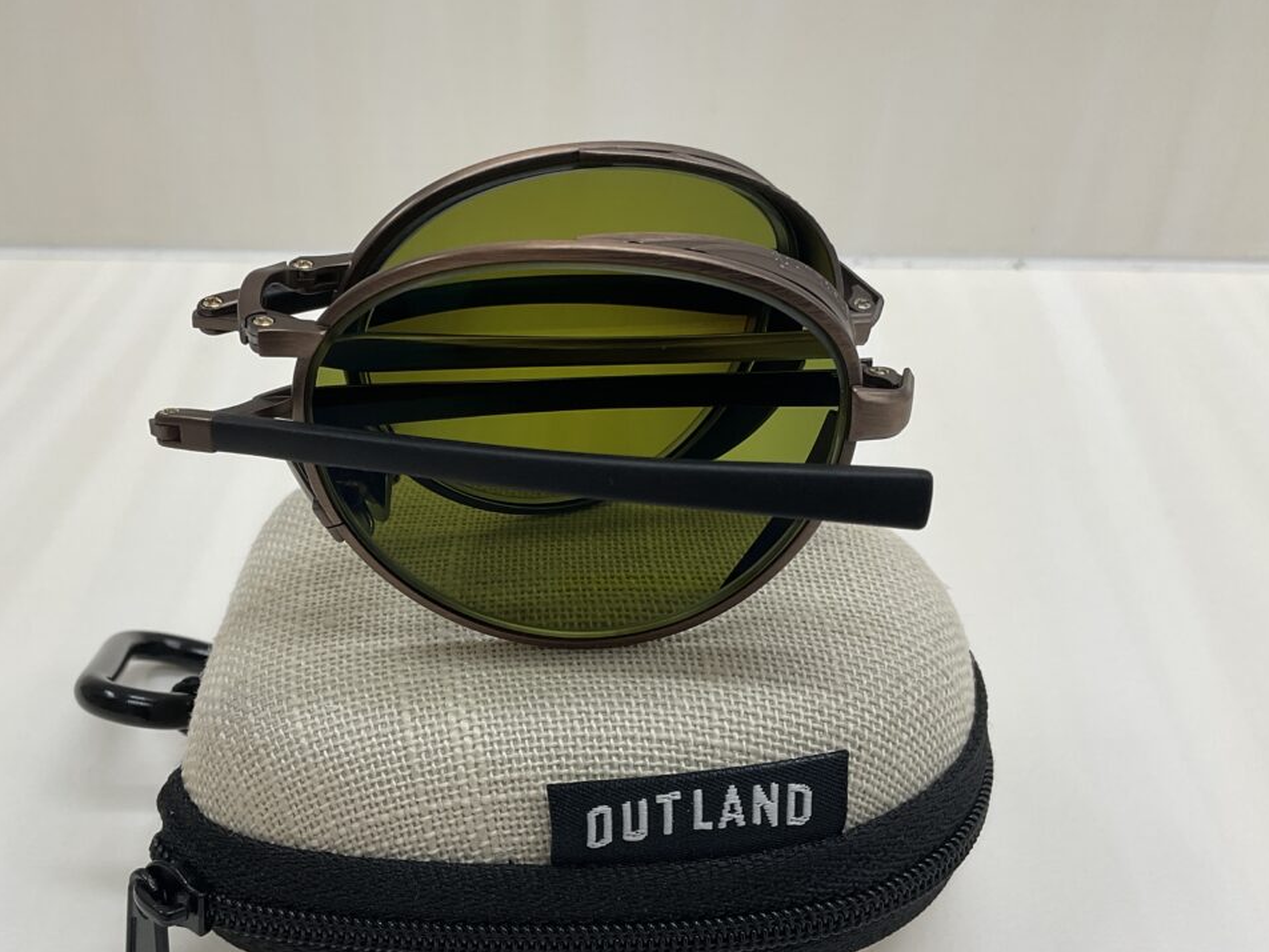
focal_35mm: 39
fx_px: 1430
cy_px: 569
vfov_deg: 36.7
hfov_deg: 47.7
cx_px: 549
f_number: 1.8
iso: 32
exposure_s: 1/100
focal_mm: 3
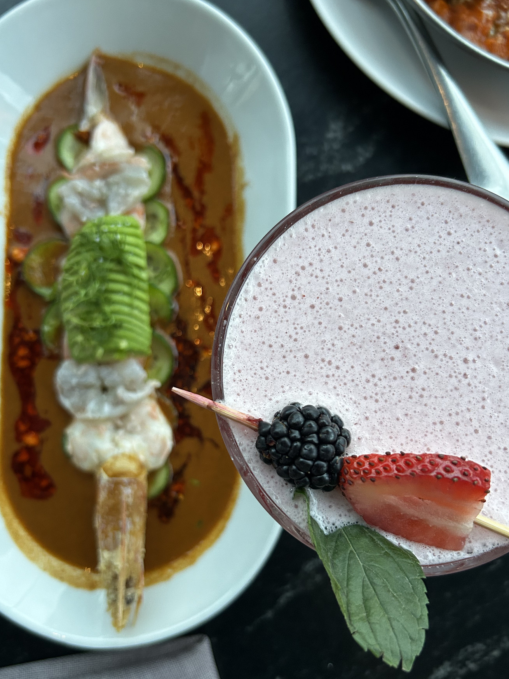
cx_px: 241
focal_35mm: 30
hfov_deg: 46.8
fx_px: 588
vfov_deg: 59.8
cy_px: 374
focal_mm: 5.7
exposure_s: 1/60
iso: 320
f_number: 1.5
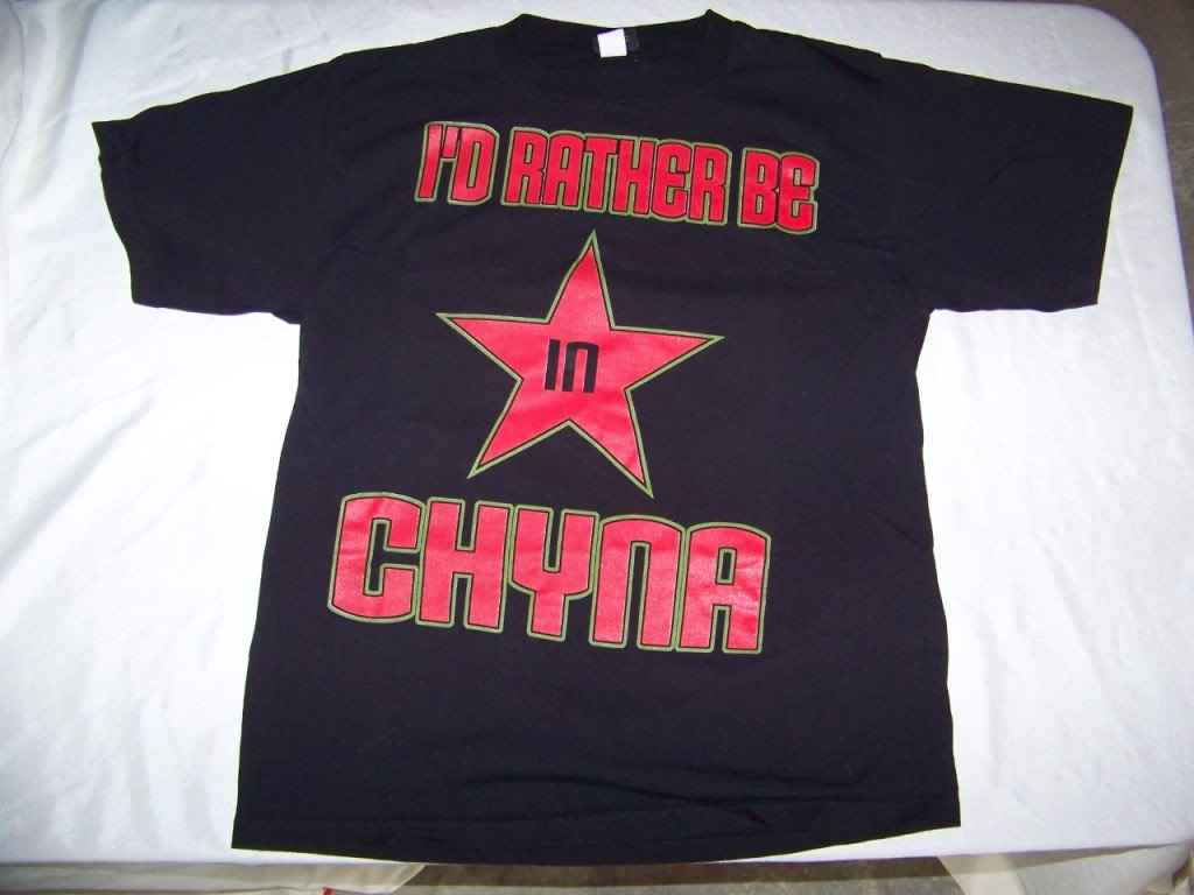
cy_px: 448
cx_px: 597
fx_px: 1242
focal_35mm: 36
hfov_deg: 51.4
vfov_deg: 39.7
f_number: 2.8
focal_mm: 5.85
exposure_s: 1/30
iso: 200
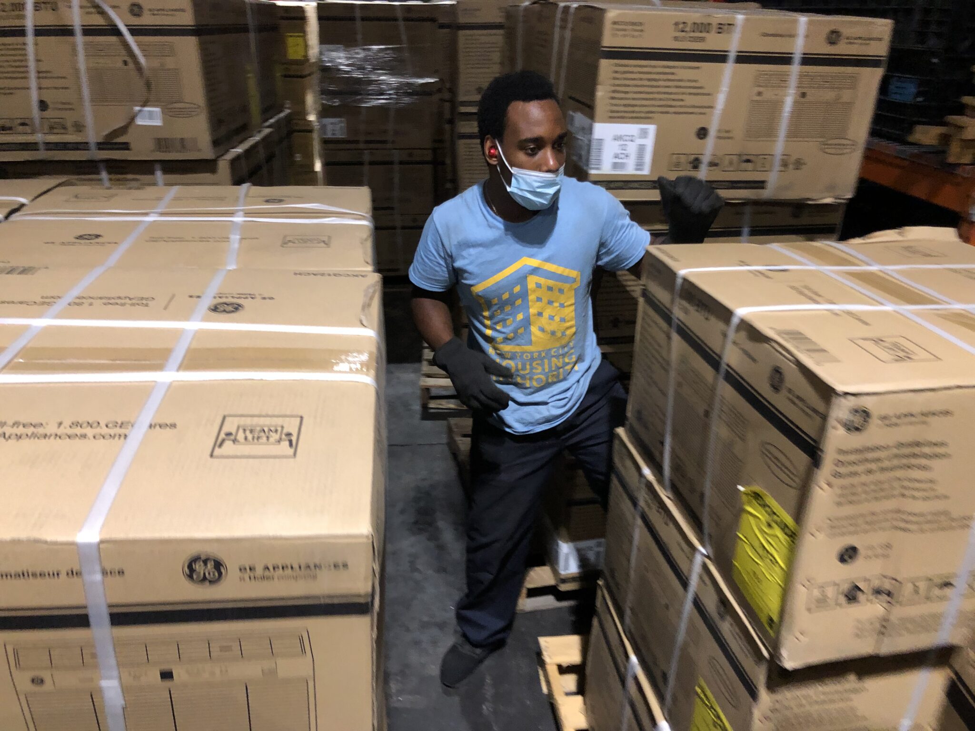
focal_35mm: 28
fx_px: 789
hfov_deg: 63.4
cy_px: 366
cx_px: 488
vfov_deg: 49.7
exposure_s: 1/15
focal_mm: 4
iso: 80
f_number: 1.8
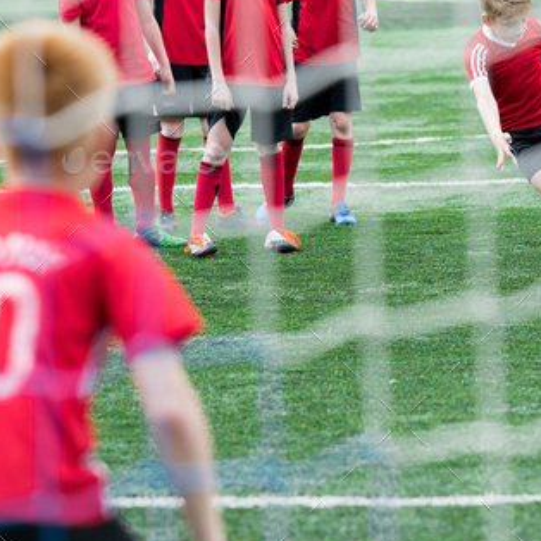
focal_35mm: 287
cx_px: 393
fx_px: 5075
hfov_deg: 6.1
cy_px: 242
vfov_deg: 6.1
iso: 640
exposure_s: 1/1600
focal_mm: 180
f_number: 5
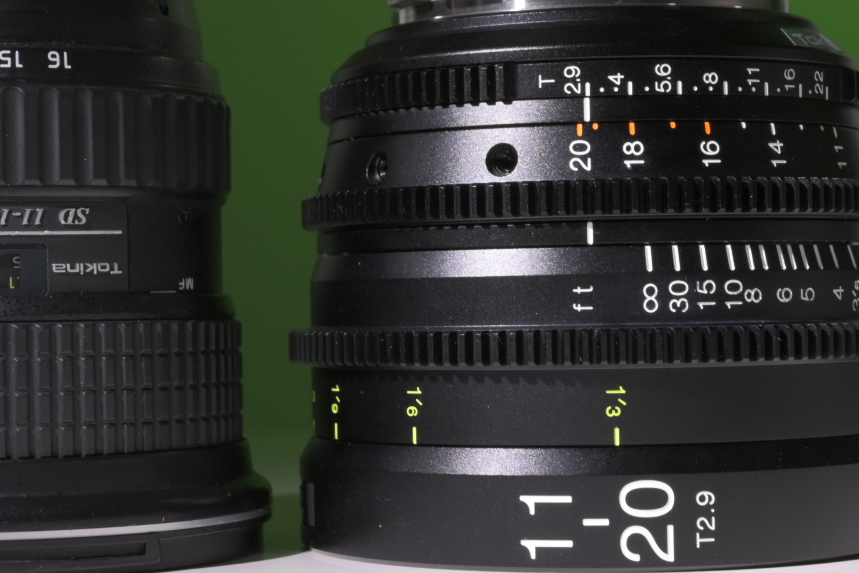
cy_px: 258
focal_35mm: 98
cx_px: 341
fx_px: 2338
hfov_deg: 20.8
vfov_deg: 14.0
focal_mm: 35
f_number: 9
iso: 800
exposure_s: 1/160
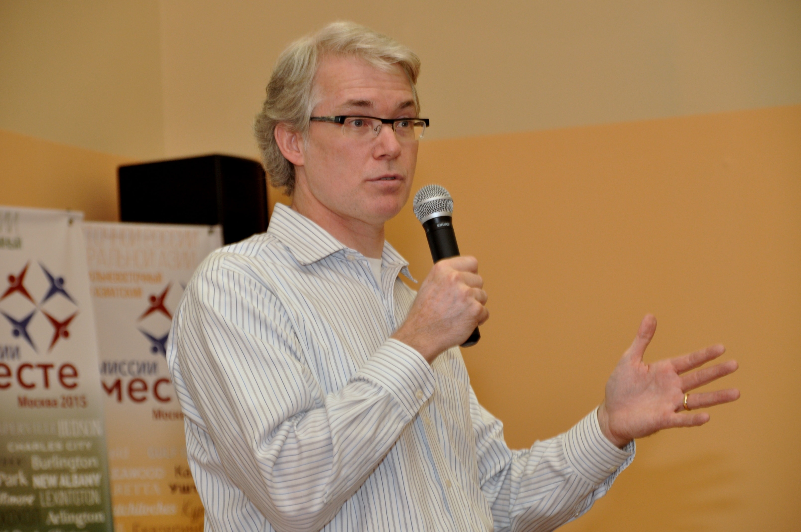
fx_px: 3167
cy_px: 266
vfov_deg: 9.6
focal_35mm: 142
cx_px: 400
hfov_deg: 14.4
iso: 640
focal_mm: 95
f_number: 5.6
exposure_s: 1/60
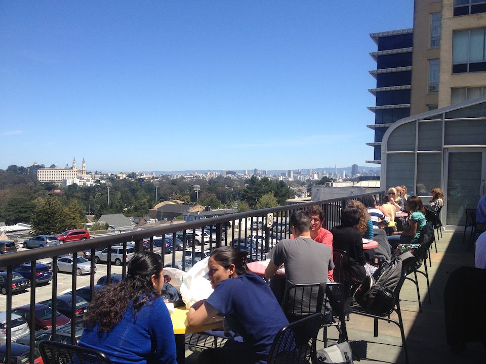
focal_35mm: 35
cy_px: 182
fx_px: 491
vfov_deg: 40.7
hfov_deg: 52.6
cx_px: 243
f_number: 2.4
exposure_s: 1/1623
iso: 50
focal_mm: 4.28
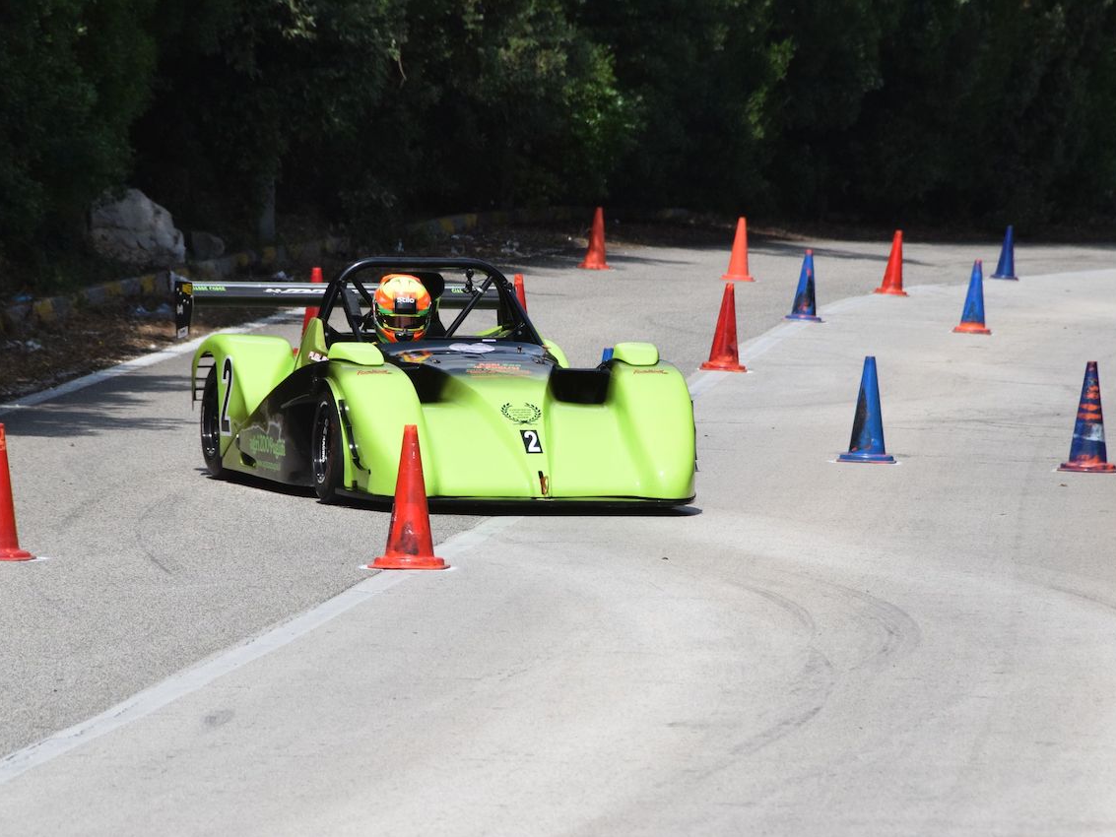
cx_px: 561
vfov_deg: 5.4
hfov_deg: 7.2
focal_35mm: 277
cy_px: 418
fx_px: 8931
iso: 1600
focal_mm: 170
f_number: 10
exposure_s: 1/2500
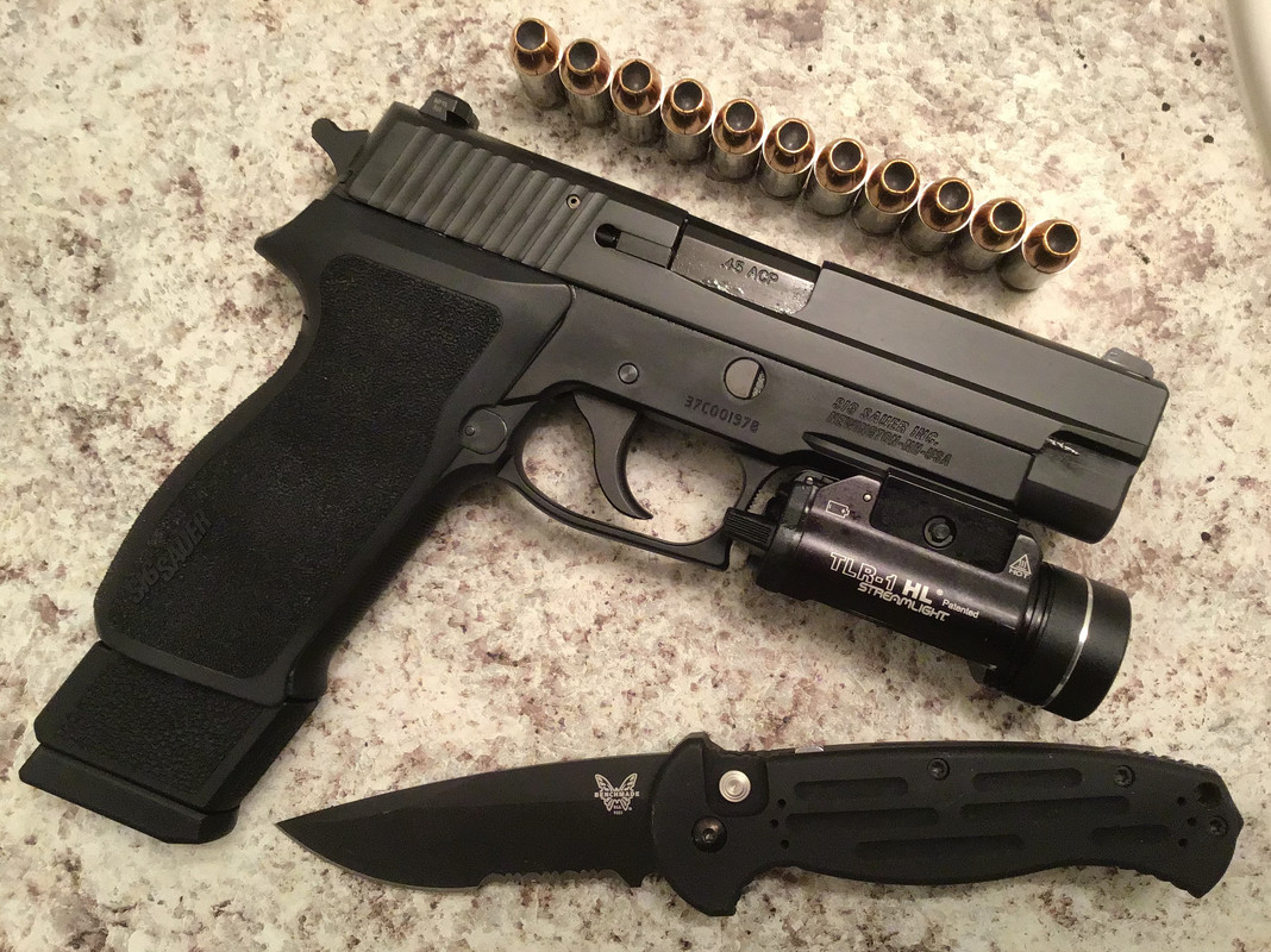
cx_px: 636
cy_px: 476
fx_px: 1138
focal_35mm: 31
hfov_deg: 58.4
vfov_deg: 45.4
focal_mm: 3.3
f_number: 2.4
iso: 200
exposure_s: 1/30
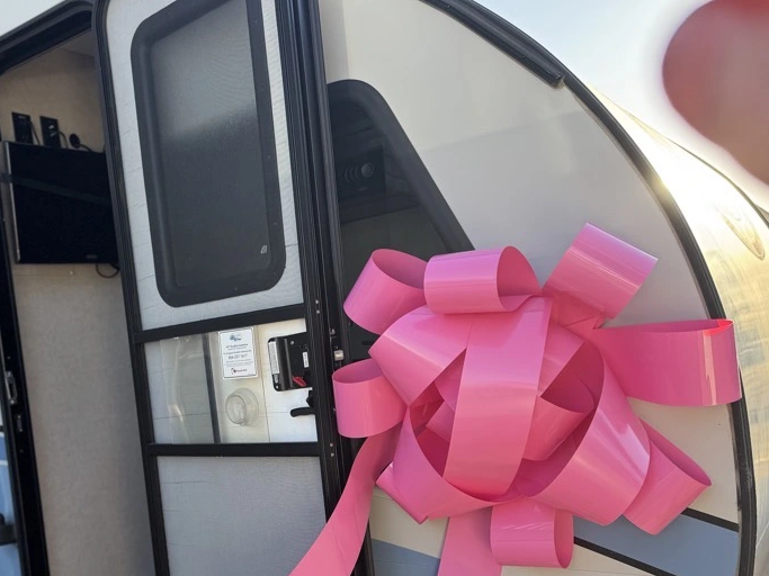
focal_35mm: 36
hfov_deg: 49.8
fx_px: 800
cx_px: 220
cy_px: 413
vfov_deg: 38.9
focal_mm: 6.76
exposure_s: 1/488
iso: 80
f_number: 1.78
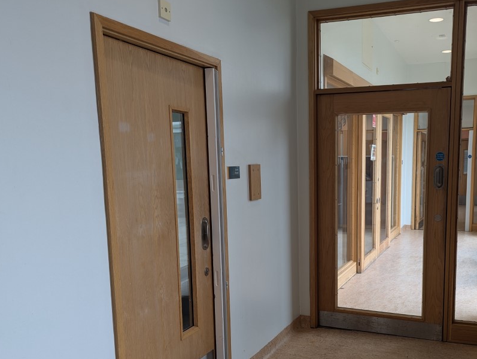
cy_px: 235
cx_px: 312
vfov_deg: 39.3
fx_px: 497
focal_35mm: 36
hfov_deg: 50.5
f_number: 1.85
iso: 37
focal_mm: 6.81
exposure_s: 1/25
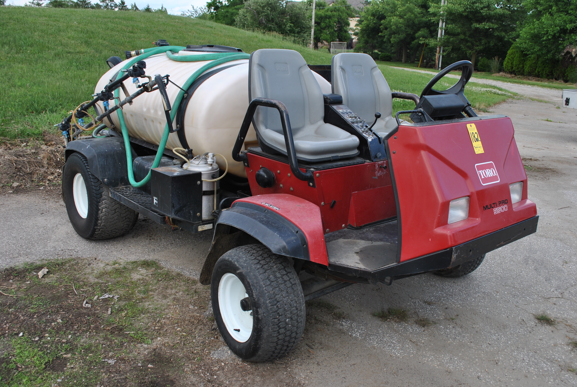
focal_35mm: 33
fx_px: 530
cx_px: 288
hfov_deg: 57.1
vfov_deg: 40.1
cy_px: 194
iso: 100
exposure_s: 1/125
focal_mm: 22
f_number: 5.6
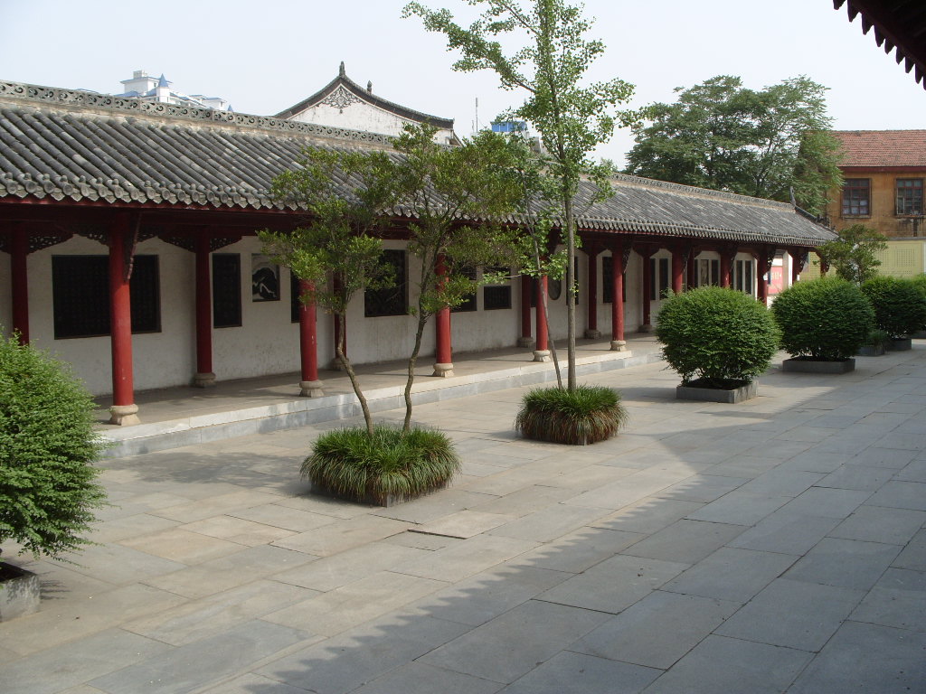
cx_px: 463
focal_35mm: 35
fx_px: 936
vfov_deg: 40.7
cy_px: 347
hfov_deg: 52.6
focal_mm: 7.8
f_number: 5.7
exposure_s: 1/350
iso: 80
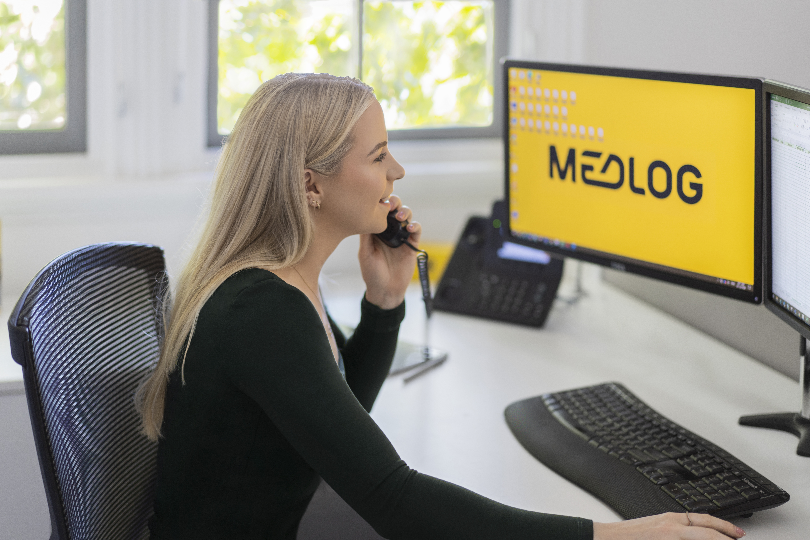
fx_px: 1237
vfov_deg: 24.6
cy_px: 270
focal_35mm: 55
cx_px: 405
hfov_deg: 36.2
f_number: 1.8
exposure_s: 1/100
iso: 320
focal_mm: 55
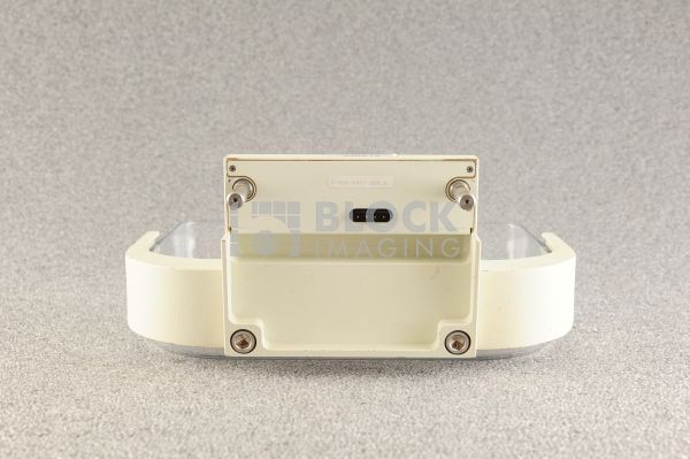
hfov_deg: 39.6
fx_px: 958
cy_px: 230
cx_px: 345
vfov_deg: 26.9
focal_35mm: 50
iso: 1600
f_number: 10
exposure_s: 1/160
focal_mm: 50
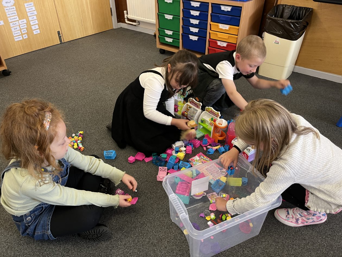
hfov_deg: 67.3
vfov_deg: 53.1
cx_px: 171
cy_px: 128
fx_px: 257
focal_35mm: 26
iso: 125
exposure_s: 1/60
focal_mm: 5.1
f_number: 1.6
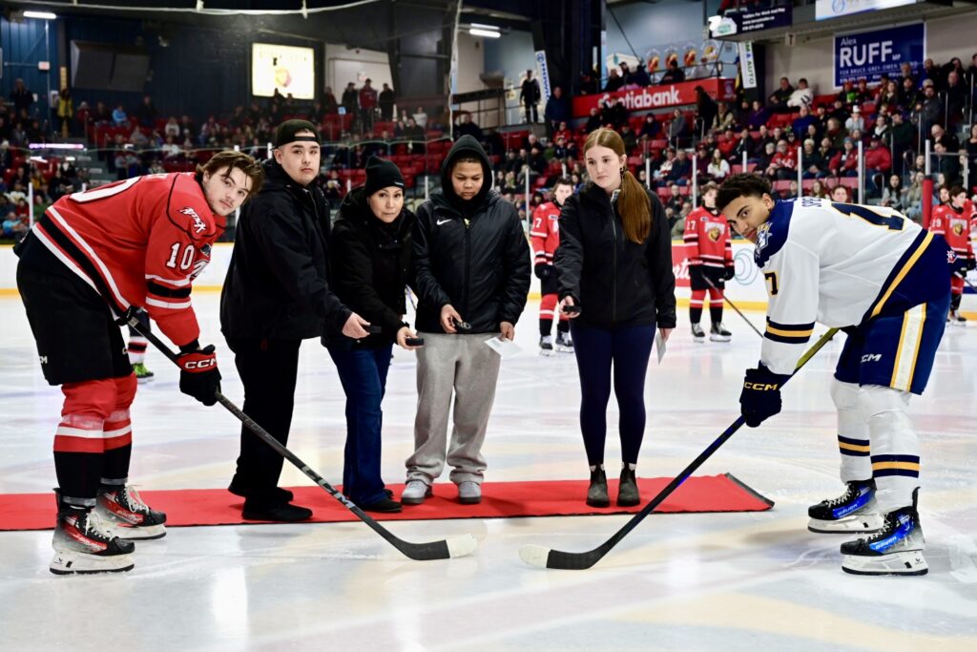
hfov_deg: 42.7
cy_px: 326
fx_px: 1248
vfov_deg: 29.3
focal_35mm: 46
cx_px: 488
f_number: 4
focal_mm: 46
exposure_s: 1/160
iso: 1250
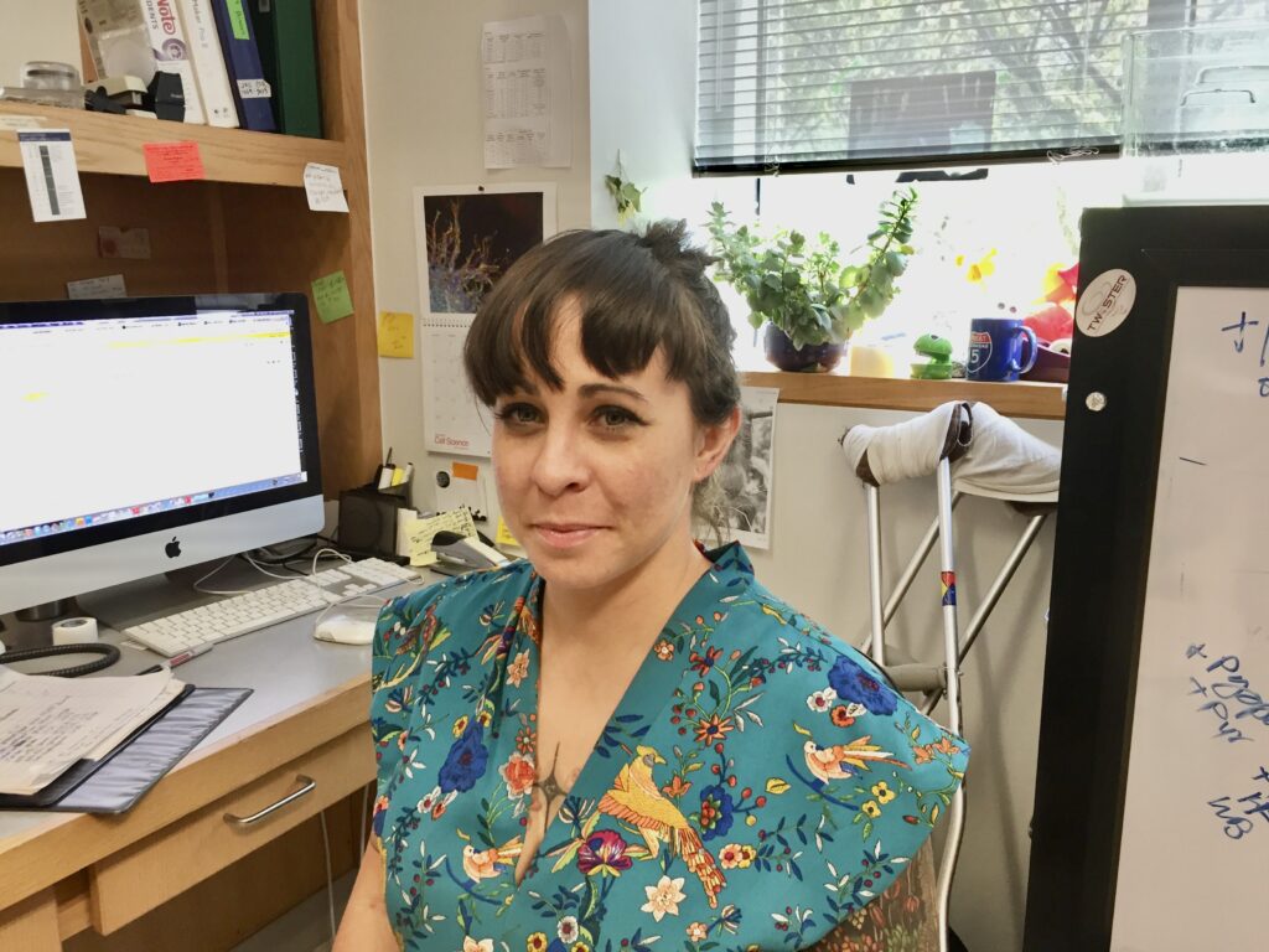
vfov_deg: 48.2
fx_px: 1063
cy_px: 476
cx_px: 634
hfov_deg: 61.7
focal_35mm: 29
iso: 80
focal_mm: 4.15
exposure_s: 1/30
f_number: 2.2
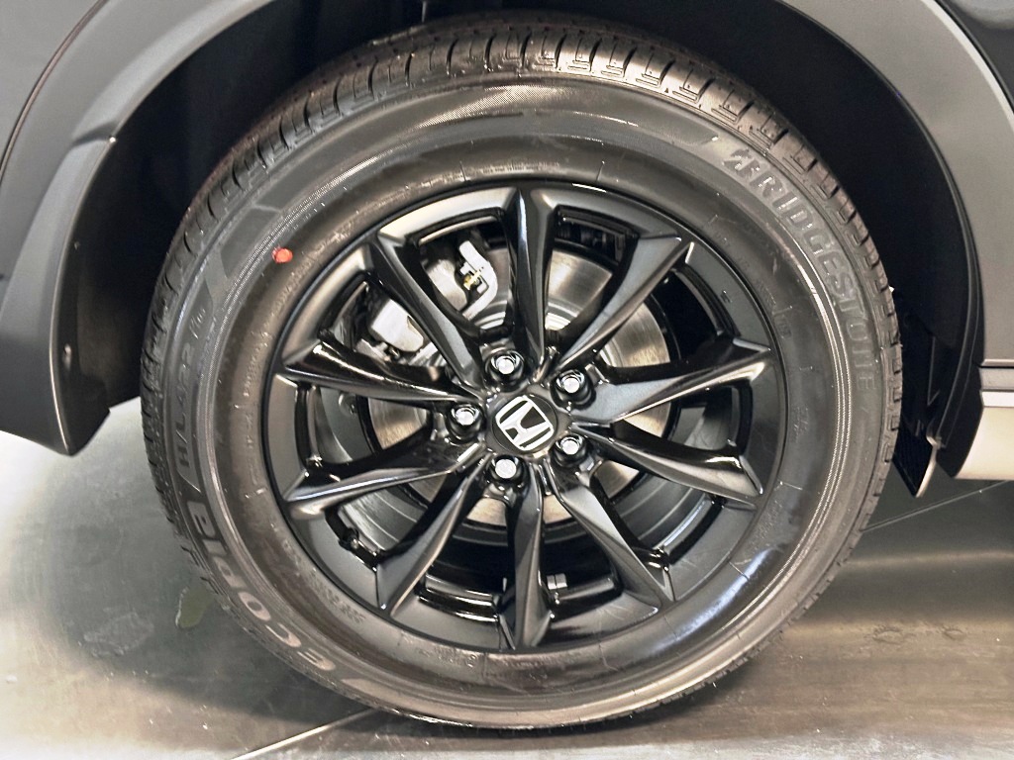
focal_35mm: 48
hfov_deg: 39.7
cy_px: 380
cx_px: 507
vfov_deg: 30.3
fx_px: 1406
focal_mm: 6.86
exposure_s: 1/20
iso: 640
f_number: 1.78
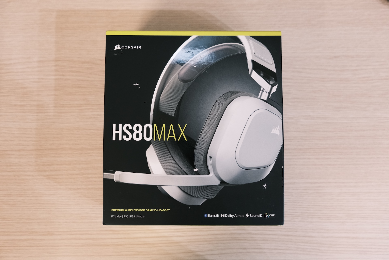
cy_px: 130
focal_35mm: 33
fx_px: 357
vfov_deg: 40.0
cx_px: 194
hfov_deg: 57.2
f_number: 3.2
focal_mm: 22.3
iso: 1600
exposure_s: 1/70
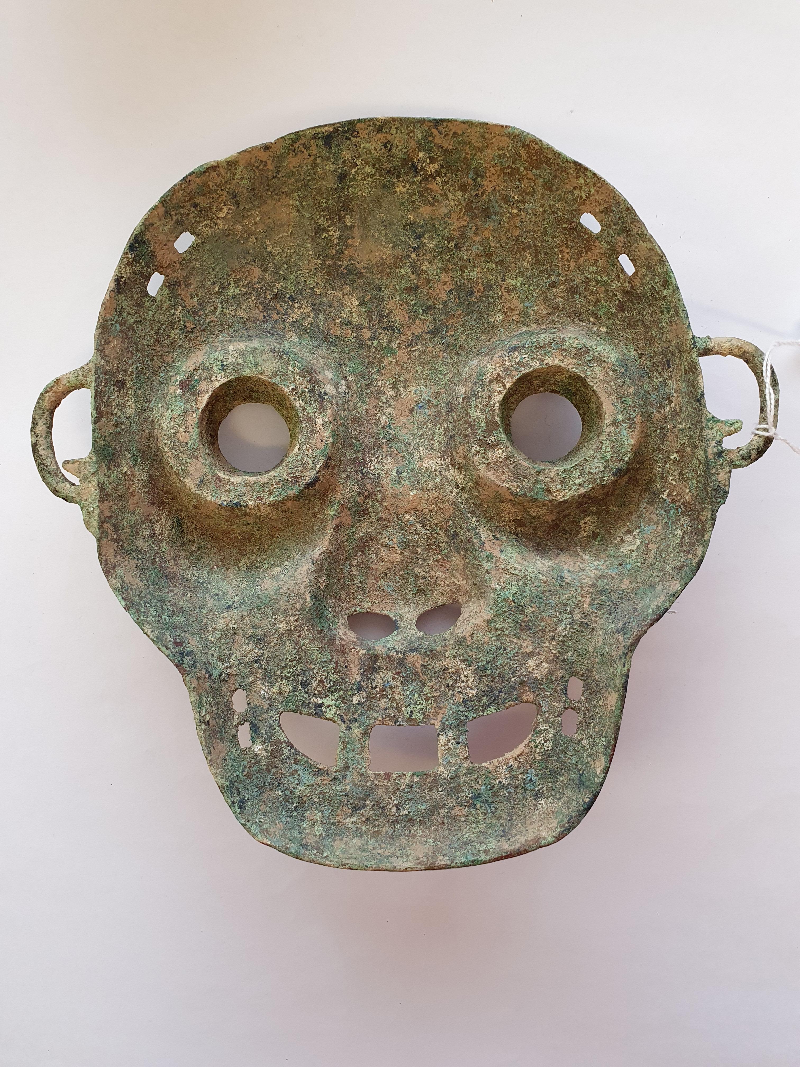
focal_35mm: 26
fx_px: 801
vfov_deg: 67.3
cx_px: 400
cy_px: 534
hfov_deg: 53.1
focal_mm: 4.32
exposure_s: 1/100
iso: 200
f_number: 2.4
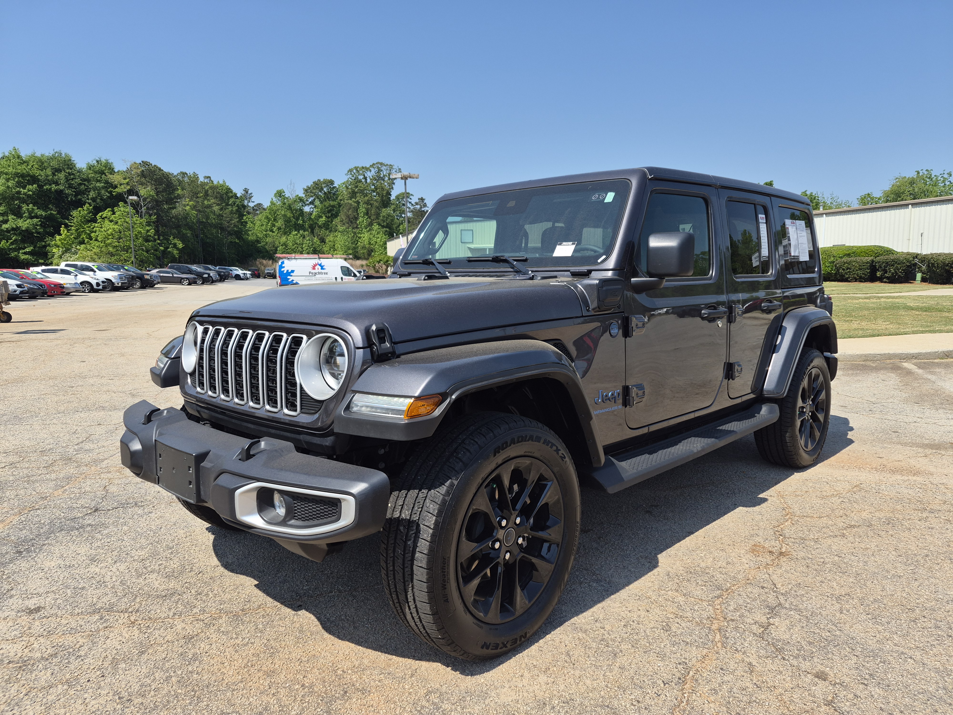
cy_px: 358
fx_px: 633
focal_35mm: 23
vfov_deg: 58.9
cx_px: 476
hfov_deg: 73.9
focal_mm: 5.4
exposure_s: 1/5200
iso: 80
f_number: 1.8
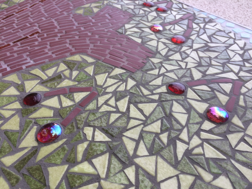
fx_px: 211
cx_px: 126
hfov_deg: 61.7
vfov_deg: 48.2
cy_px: 94
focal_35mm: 29
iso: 32
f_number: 2.2
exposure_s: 1/110
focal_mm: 4.15
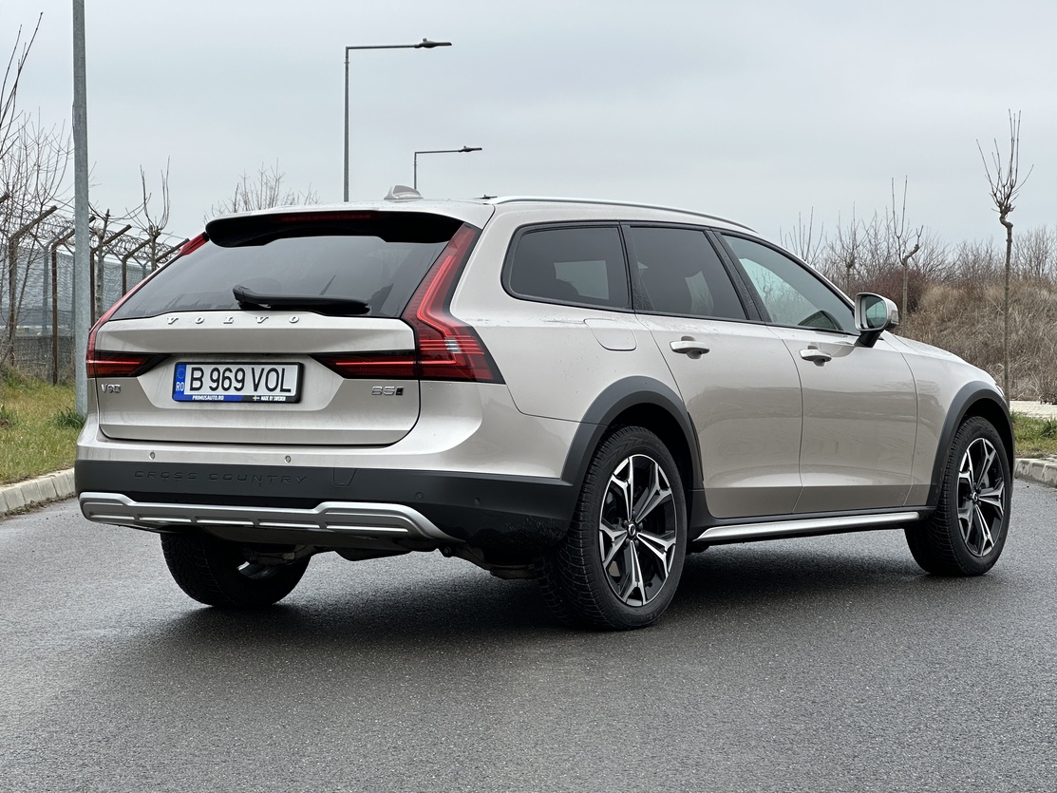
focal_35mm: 83
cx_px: 524
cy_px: 423
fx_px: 2535
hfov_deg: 23.6
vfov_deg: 17.8
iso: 32
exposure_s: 1/229
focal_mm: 9
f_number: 2.8
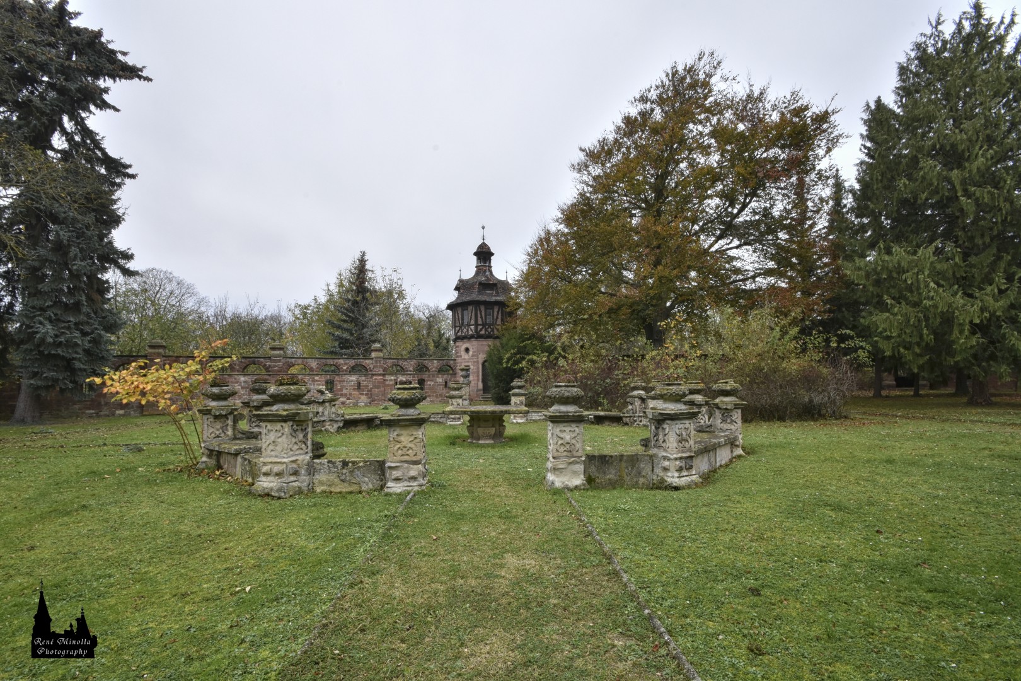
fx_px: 425
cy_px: 340
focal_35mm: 15
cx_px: 510
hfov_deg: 100.4
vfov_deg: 77.3
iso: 200
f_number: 18
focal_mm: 10
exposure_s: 1/15
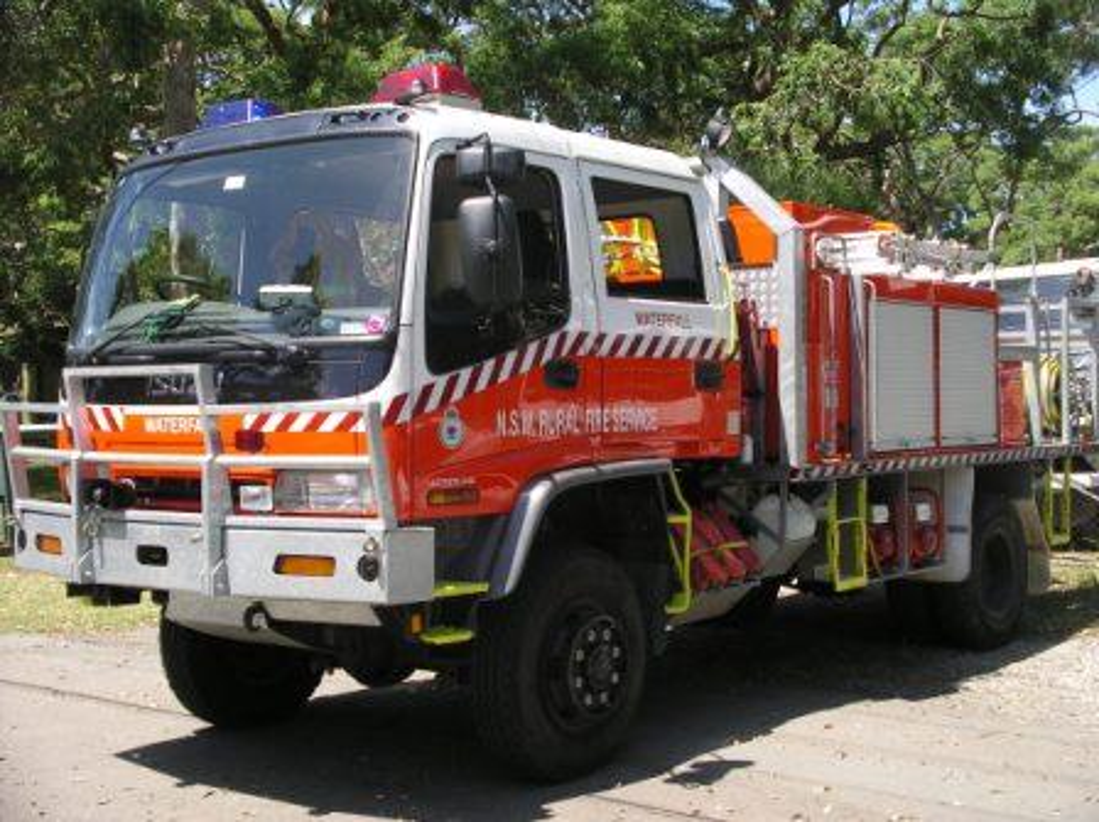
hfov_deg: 36.9
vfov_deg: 28.0
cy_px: 411
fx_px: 1649
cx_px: 550
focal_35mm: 52
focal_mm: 10.9
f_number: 4.5
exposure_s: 1/317
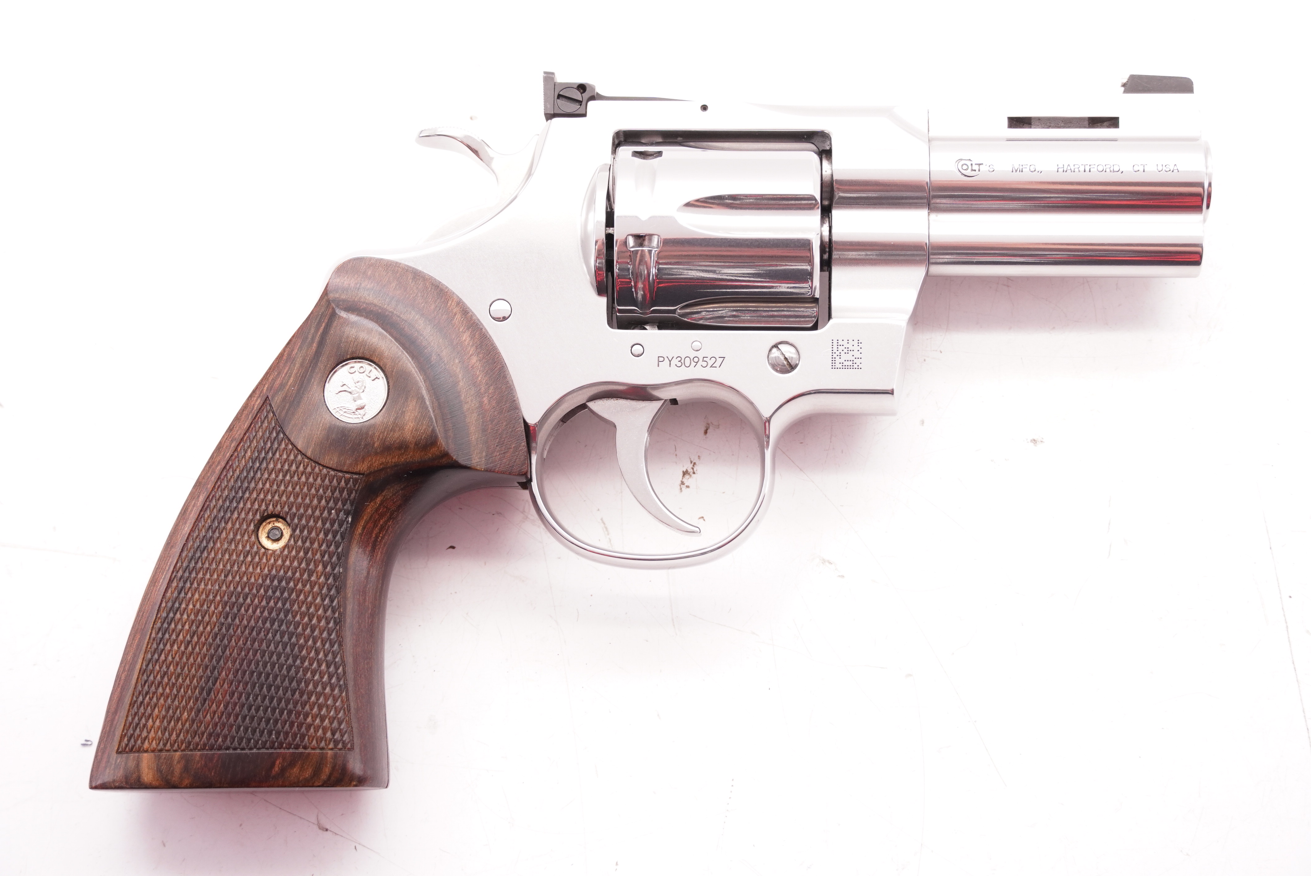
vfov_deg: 21.6
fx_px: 2295
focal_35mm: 63
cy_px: 438
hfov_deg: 31.9
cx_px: 656
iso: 1000
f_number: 5.6
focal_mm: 42
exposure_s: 1/125
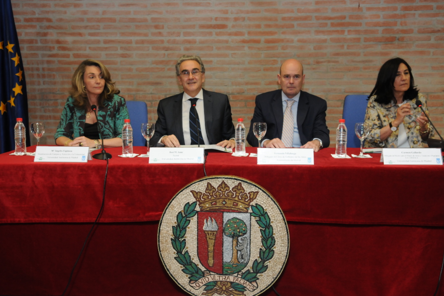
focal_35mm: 42
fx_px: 518
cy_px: 148
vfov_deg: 31.9
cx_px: 222
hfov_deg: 46.4
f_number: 4
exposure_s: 1/160
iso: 800
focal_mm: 28
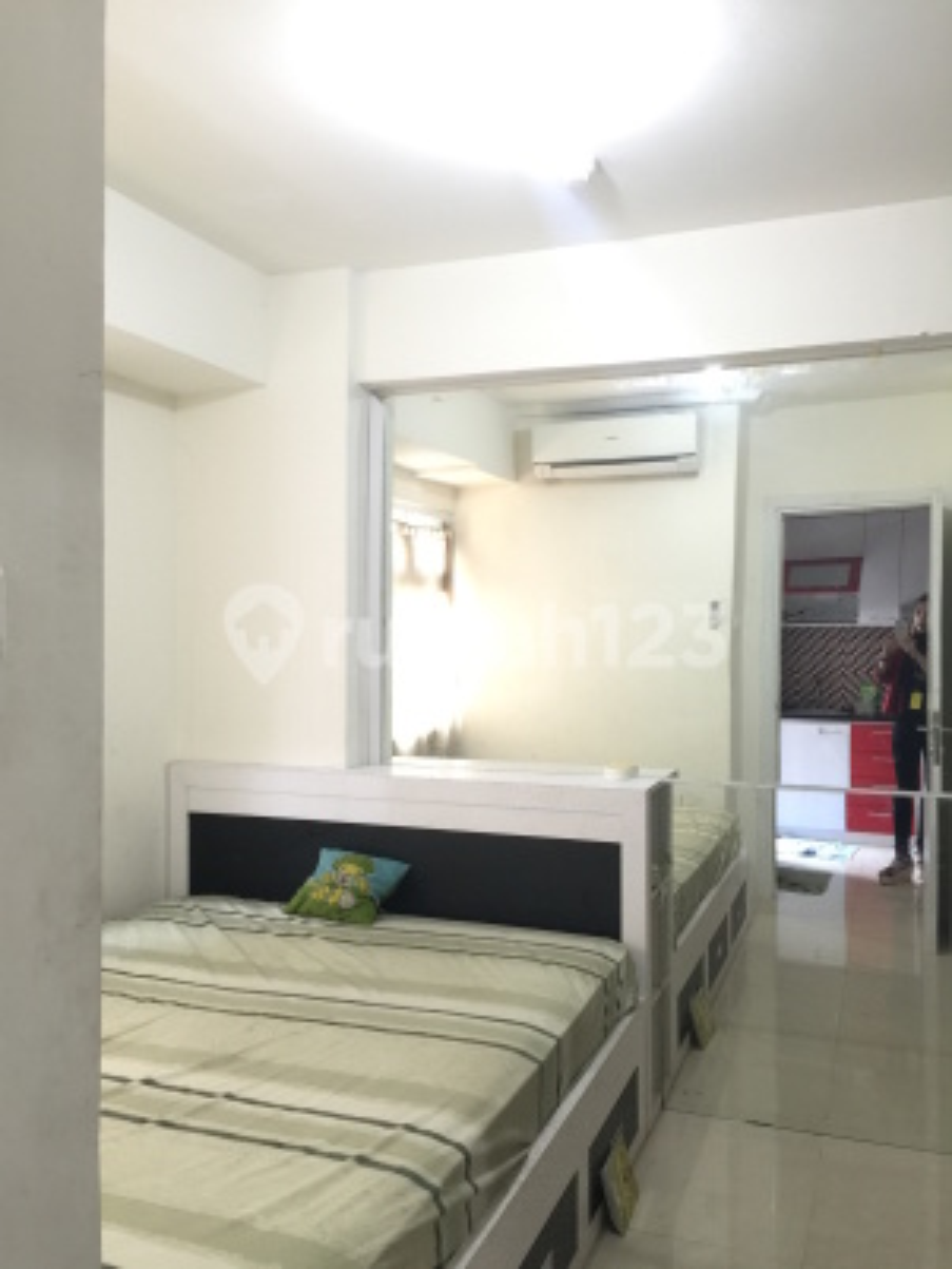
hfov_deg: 48.3
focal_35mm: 29
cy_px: 634
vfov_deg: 61.6
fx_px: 1063
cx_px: 476
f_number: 2.2
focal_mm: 4.15
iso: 80
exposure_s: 1/15
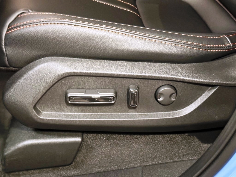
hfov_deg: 39.7
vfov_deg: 30.3
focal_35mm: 48
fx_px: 327
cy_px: 88
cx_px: 118
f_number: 1.78
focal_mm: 6.86
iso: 640
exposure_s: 1/24
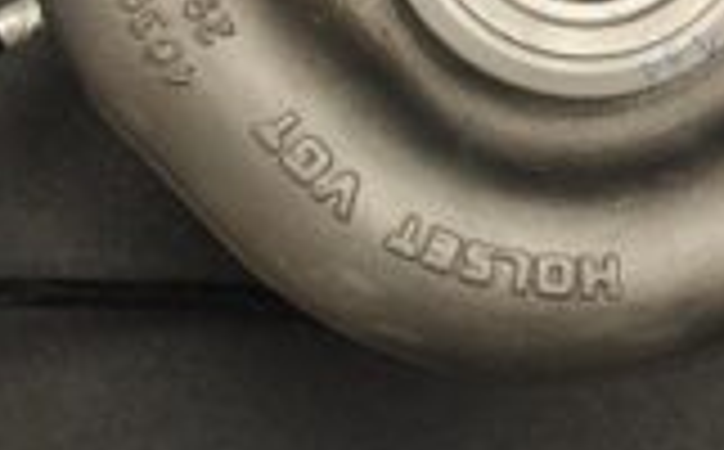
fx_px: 3605
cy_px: -191
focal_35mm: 183
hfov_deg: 11.4
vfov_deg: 7.0
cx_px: 531
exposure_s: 1/13
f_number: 5.3
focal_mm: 40
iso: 400
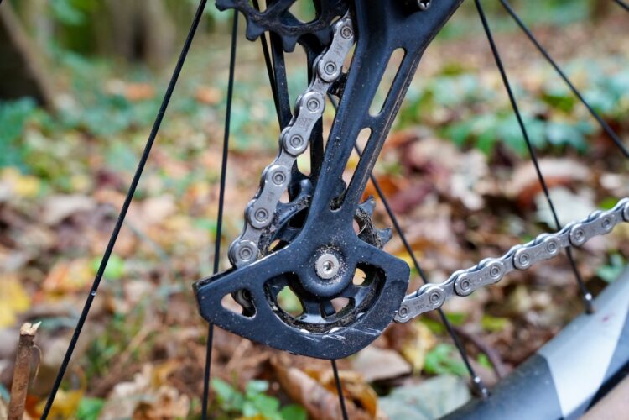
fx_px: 769
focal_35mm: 44
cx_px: 314
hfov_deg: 44.5
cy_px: 210
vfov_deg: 30.5
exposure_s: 1/50
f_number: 8
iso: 2000
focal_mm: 44
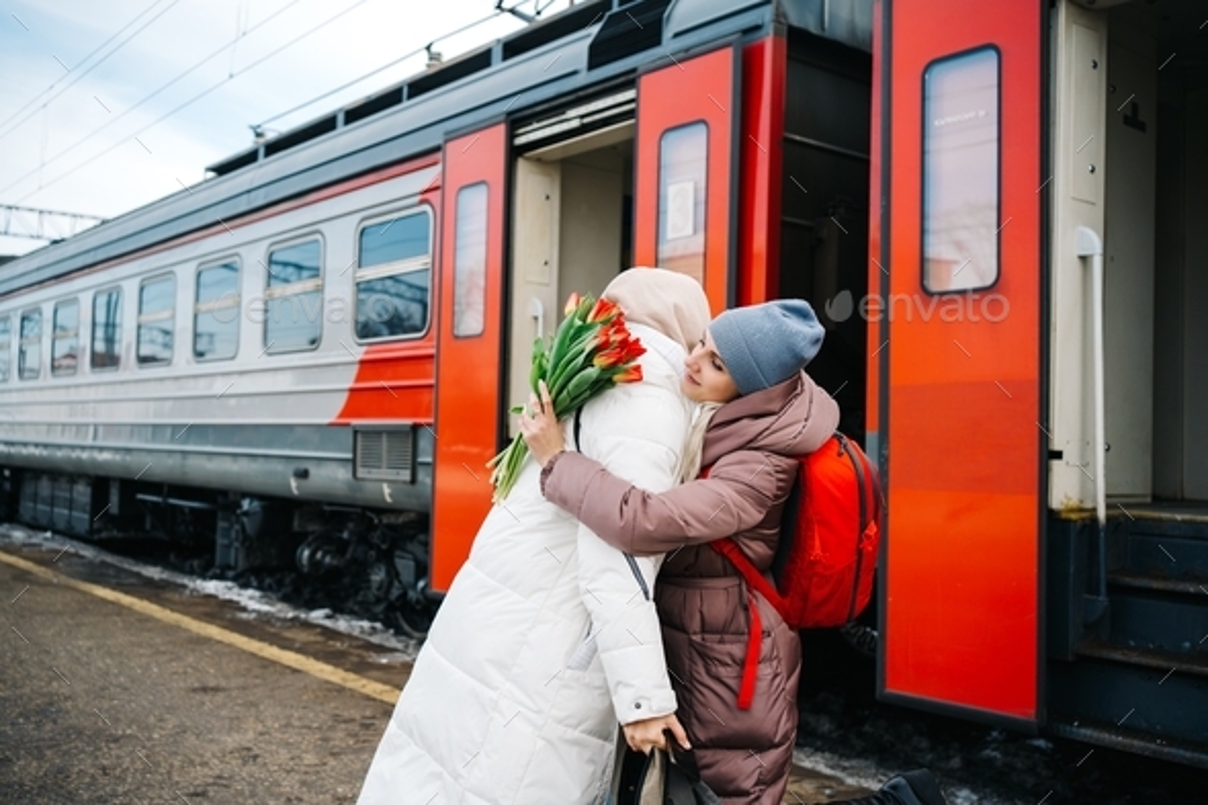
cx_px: 604
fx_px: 1174
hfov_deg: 54.4
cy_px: 402
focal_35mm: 35
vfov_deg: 37.8
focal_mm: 35
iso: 160
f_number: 3.5
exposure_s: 1/500
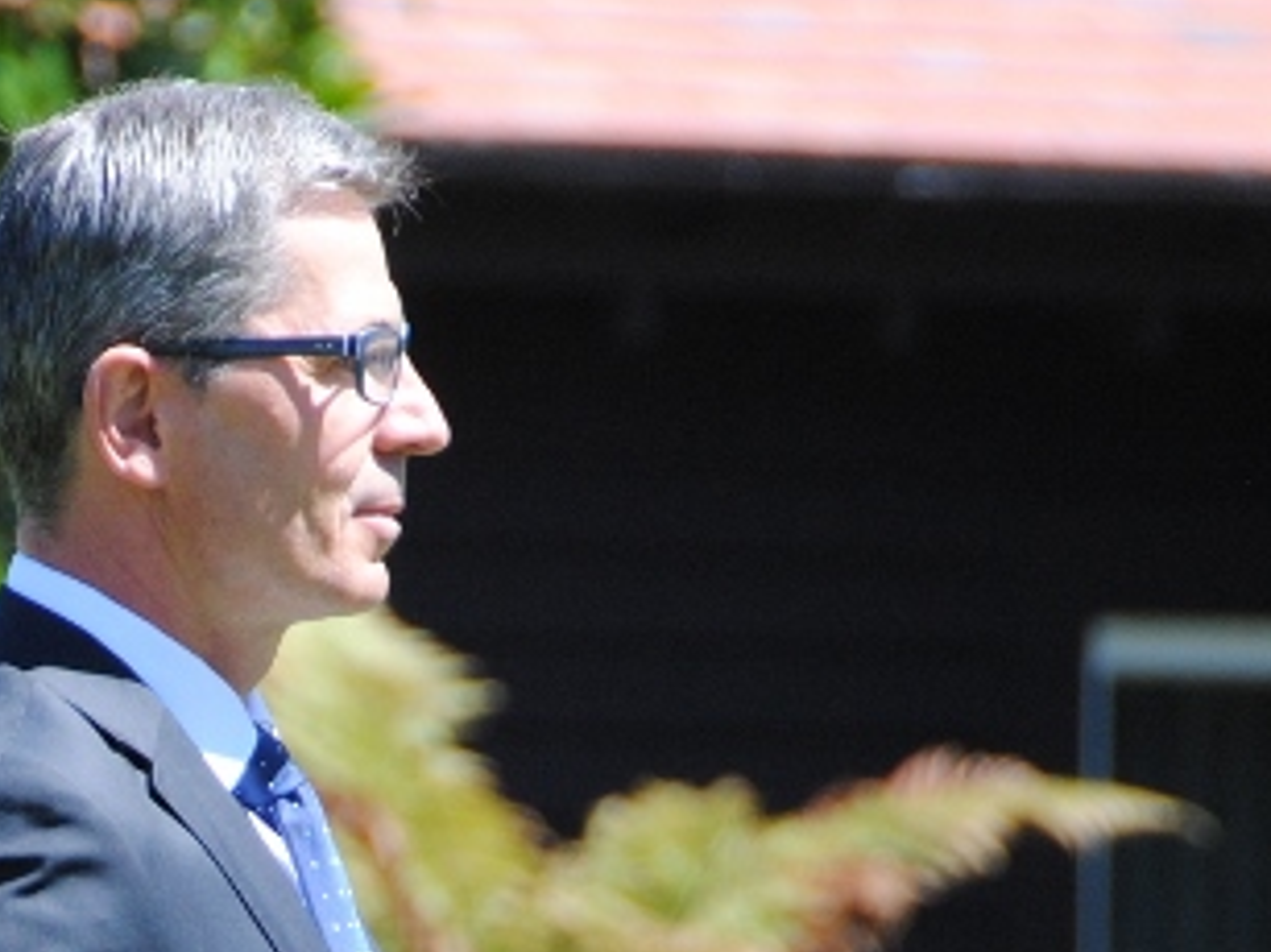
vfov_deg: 1.8
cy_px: 1136
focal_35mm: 818
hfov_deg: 2.4
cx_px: -8
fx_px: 30023
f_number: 5.6
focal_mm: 170
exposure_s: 1/640
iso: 400
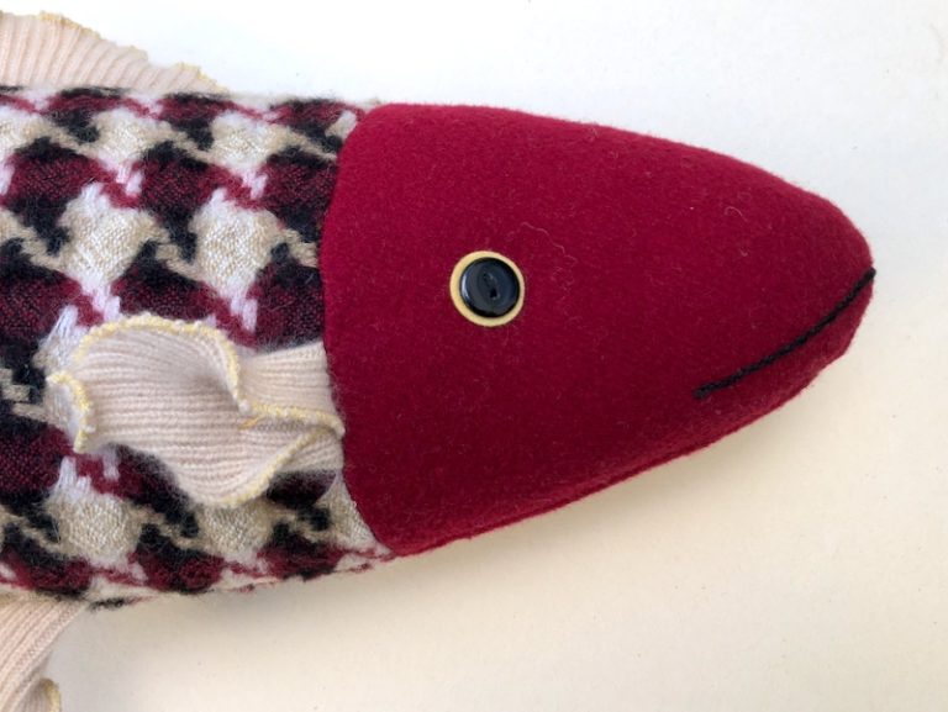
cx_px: 474
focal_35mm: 28
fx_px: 767
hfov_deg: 63.4
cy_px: 356
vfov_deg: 49.8
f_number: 1.8
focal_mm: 3.99
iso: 25
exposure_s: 1/120
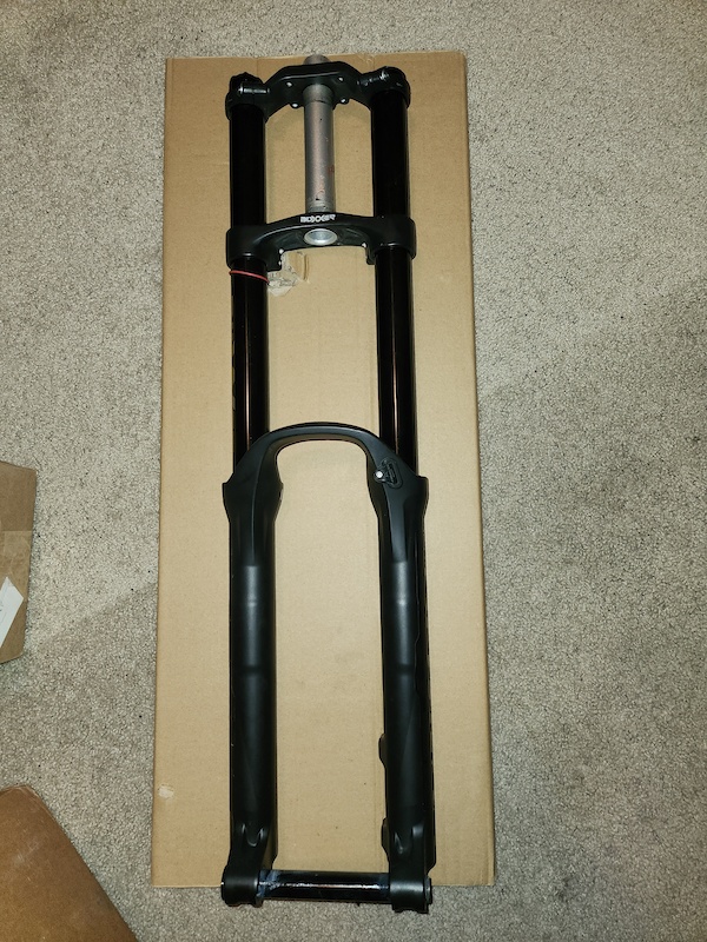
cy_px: 471
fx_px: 626
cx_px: 354
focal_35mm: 23
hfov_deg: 58.9
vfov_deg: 73.9
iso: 80
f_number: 1.8
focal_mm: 5.4
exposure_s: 1/34
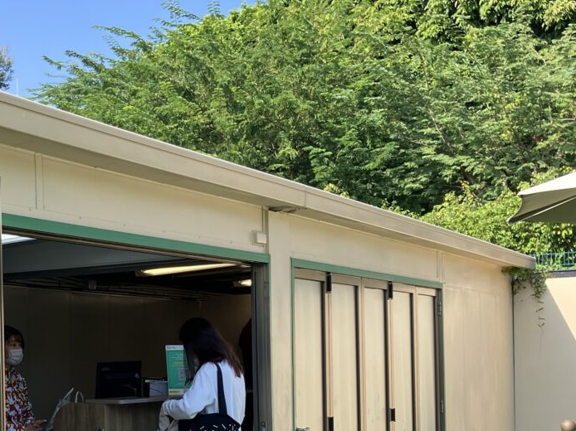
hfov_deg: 29.5
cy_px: 364
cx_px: 22
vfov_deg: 23.2
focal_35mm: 62
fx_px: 1031
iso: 32
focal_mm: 3.99
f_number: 1.8
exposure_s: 1/552
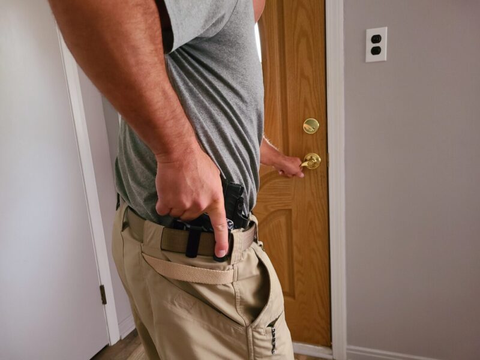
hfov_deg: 67.3
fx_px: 361
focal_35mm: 26
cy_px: 180
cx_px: 240
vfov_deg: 53.1
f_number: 1.8
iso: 800
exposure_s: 1/24
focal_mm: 5.4
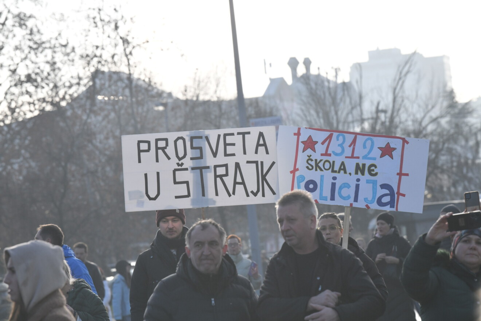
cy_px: 160
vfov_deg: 6.9
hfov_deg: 10.3
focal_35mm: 200
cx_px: 240
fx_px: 2672
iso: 1000
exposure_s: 1/2000
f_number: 8
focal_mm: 200
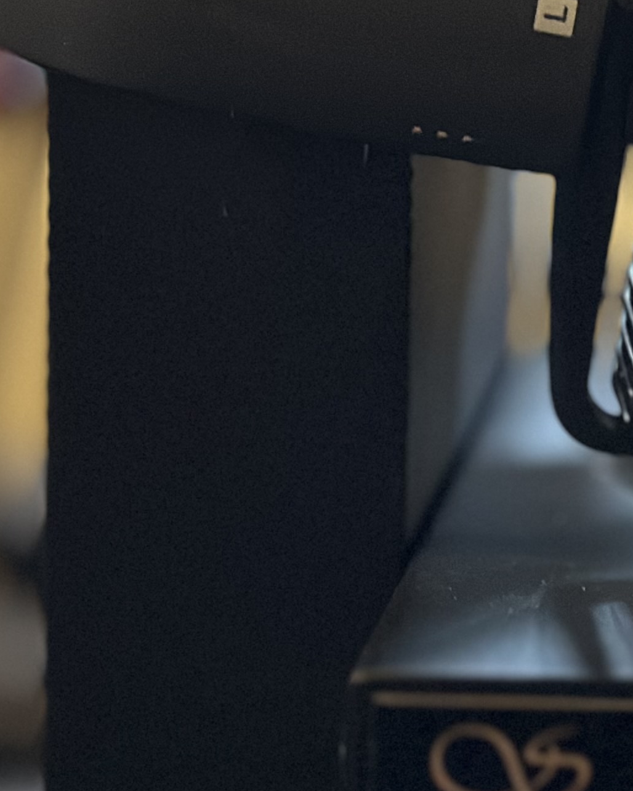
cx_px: 1063
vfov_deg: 13.1
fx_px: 3442
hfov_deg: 10.0
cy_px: 335
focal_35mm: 147
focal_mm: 6.86
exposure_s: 1/25
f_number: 1.78
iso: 800
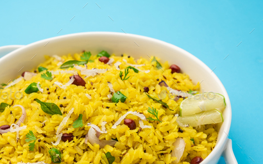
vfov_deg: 14.8
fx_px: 631
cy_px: 125
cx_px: 89
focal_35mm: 88
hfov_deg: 23.5
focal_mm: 60
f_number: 8
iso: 100
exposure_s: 1/125
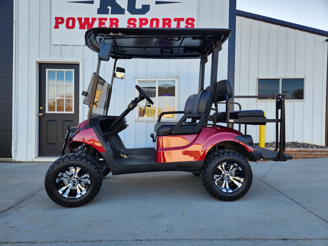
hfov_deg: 73.9
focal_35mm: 23
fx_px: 218
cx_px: 164
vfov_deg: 58.9
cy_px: 123
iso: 20
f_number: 1.8
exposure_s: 1/184
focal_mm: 5.4
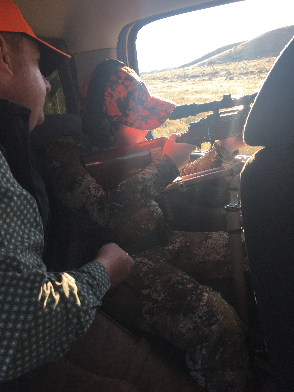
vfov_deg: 61.7
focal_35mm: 29
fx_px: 328
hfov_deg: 48.2
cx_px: 147
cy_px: 196
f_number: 2.2
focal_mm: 4.15
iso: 32
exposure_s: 1/319
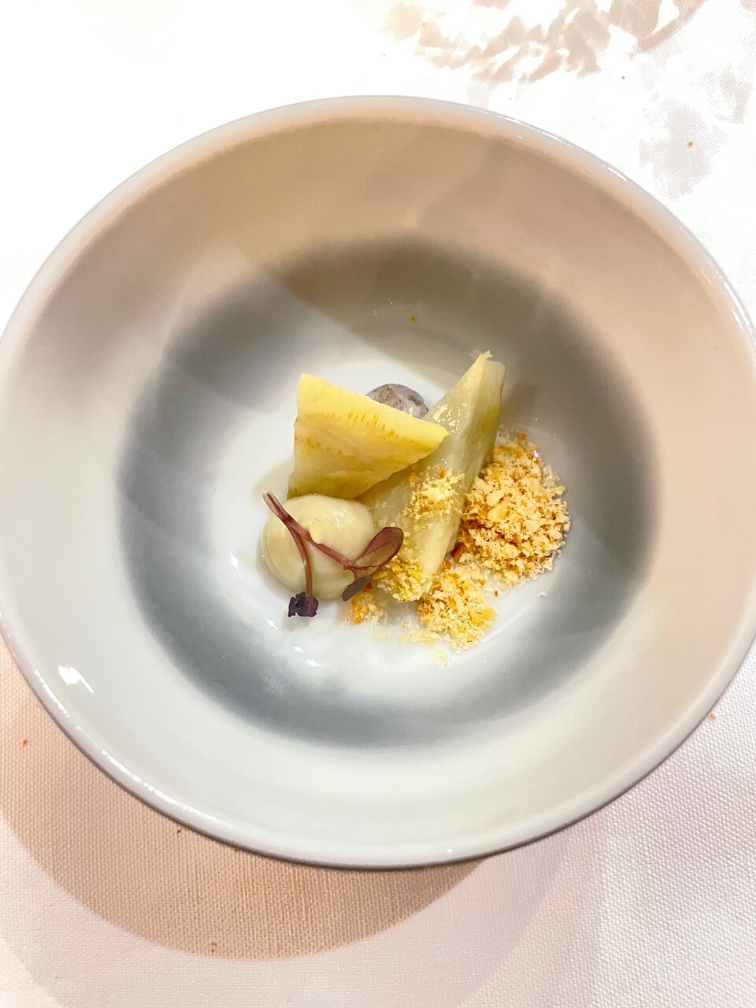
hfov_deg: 53.1
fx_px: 757
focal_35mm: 26
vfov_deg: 67.3
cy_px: 504
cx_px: 378
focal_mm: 4.2
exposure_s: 1/17
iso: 1000
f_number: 1.6
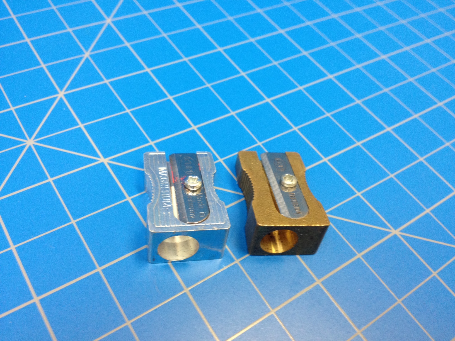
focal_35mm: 35
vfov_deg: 40.7
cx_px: 228
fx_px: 460
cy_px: 170
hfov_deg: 52.6
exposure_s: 1/20
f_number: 2.4
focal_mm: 4.28
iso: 160
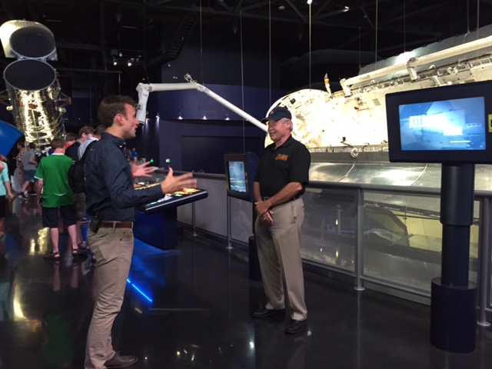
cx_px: 246
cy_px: 184
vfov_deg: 48.2
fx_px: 412
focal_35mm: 29
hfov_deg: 61.7
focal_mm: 4.15
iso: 250
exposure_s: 1/17
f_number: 2.2
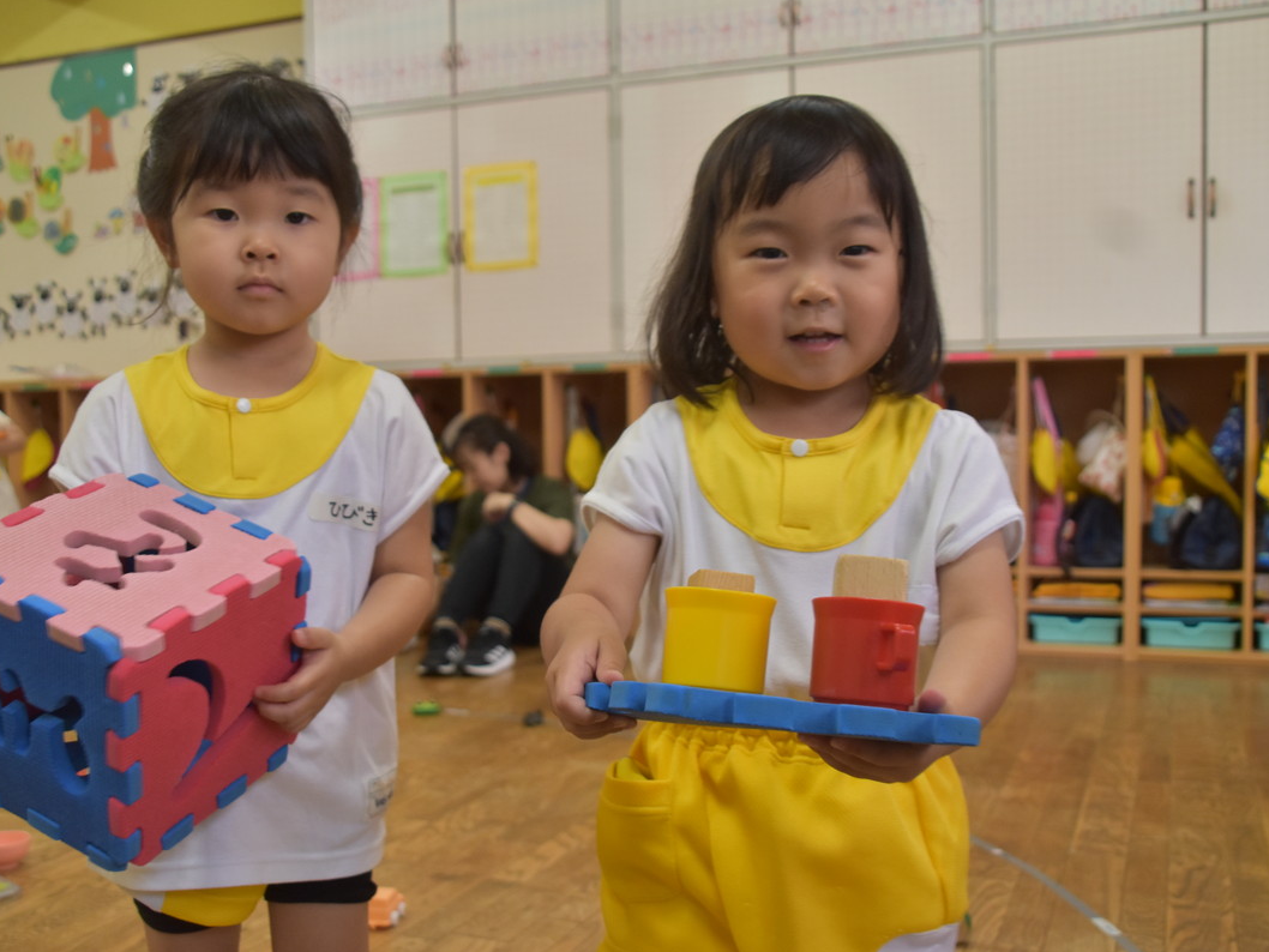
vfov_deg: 39.7
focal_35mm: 36
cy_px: 477
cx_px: 672
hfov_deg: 51.3
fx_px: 1320
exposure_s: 1/125
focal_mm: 22
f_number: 3.8
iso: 800
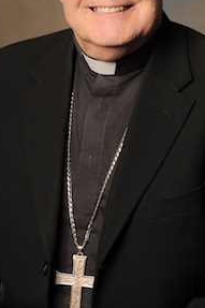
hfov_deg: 5.8
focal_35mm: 236
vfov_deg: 8.7
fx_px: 2018
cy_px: 91
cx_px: 112
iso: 200
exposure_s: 1/160
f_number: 5.6
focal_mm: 150
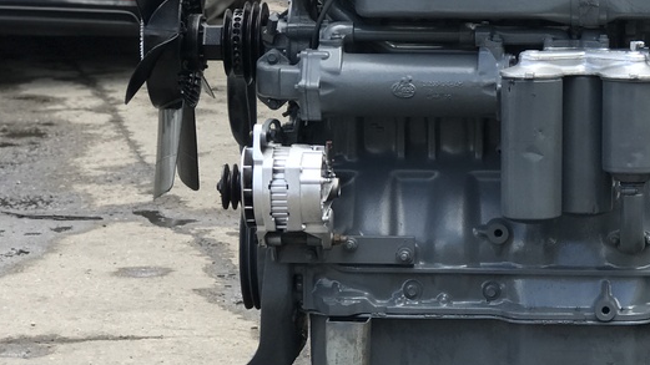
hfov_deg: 17.2
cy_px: 219
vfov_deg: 9.9
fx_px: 2103
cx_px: 634
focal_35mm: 122
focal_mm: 6.6
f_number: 2.8
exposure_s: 1/311
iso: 20
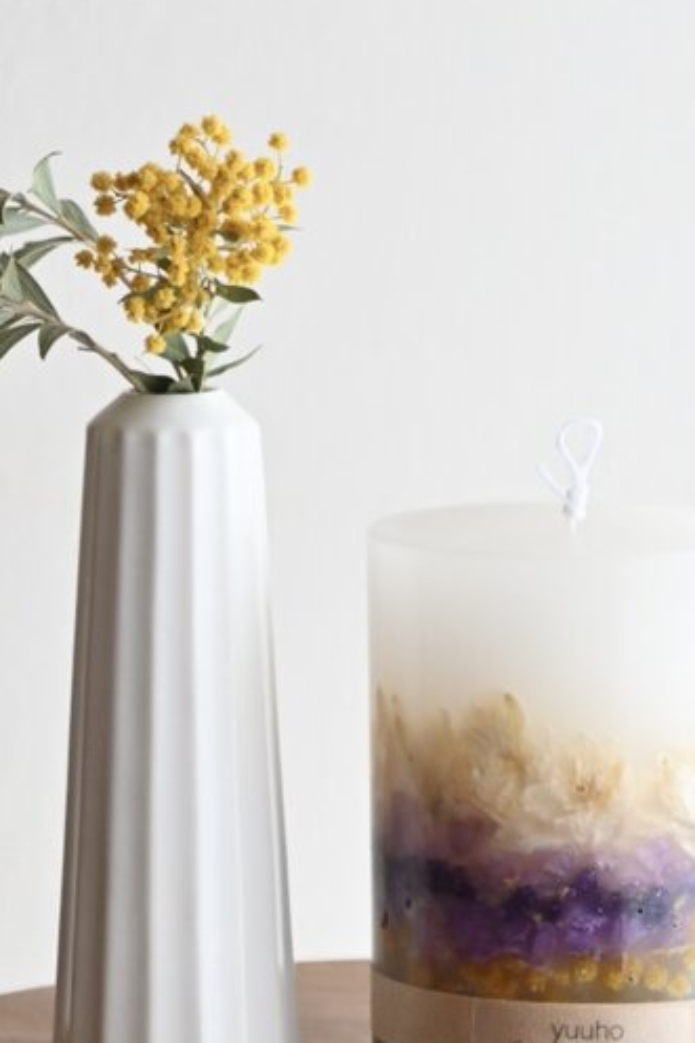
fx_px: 4202
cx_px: 435
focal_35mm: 145
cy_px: 460
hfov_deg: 9.5
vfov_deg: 14.2
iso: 800
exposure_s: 1/80
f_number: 6.3
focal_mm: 50
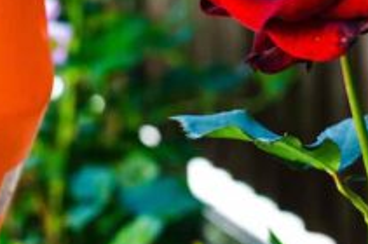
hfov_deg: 11.1
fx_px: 1888
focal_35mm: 185
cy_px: -43
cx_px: 178
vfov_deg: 7.3
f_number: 5.6
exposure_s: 1/125
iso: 200
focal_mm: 50
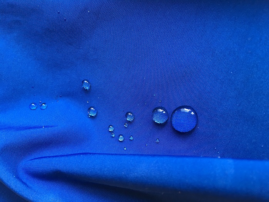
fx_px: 225
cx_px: 134
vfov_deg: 48.2
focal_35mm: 29
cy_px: 101
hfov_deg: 61.7
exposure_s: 1/33
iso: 40
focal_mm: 4.15
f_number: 2.2
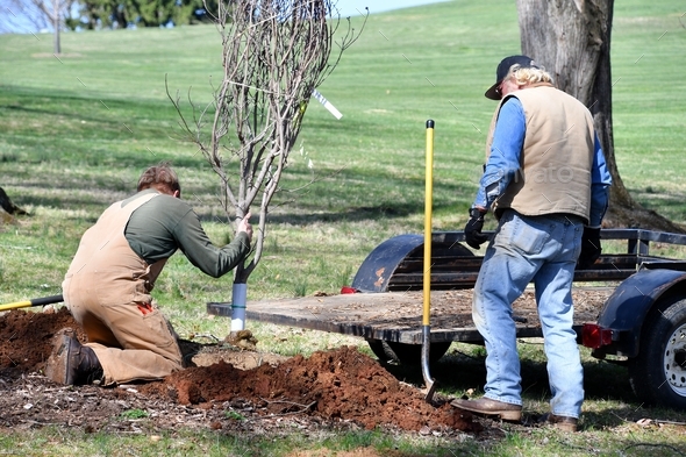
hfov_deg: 10.2
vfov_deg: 6.8
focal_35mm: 202
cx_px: 343
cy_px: 228
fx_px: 3857
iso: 400
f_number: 10
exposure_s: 1/400
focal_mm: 135
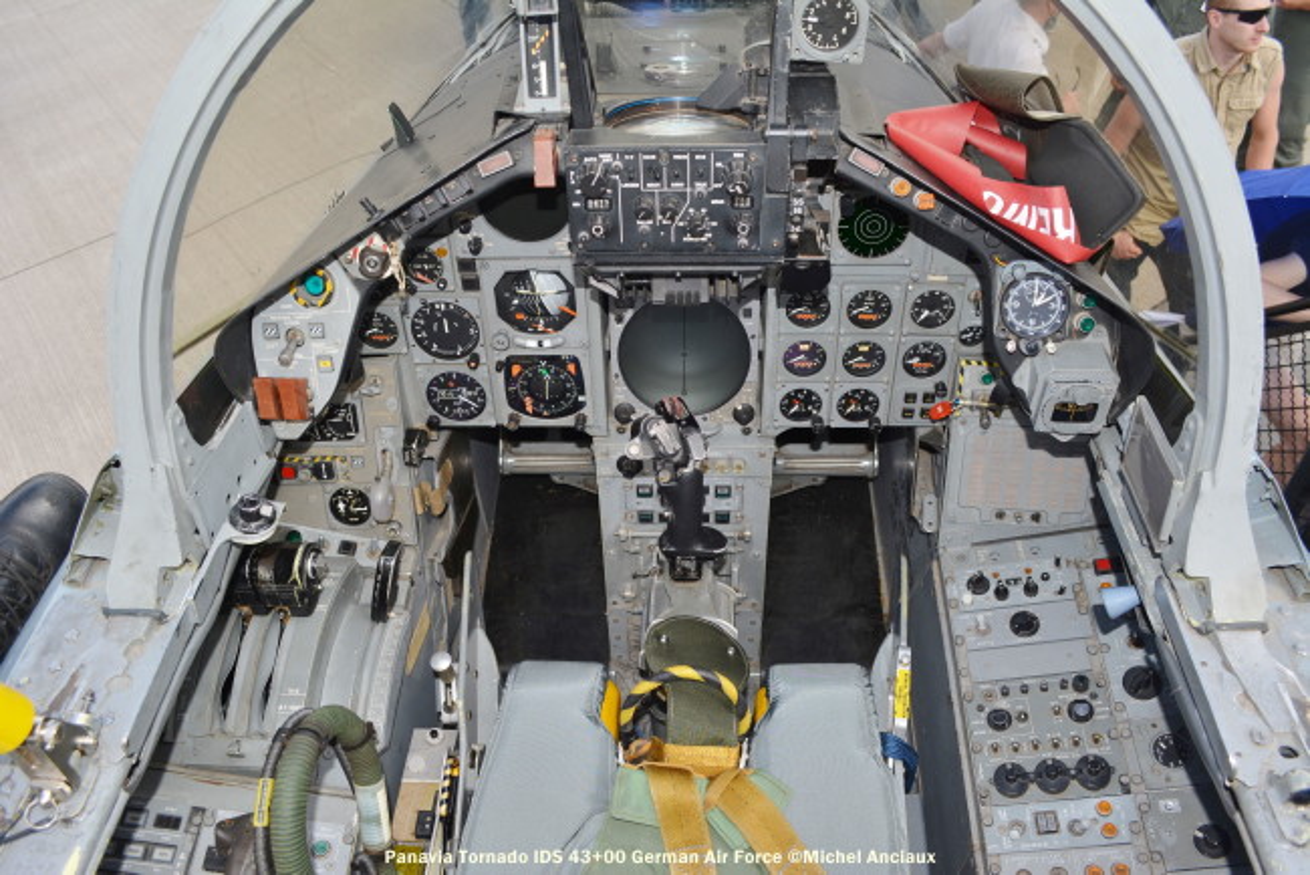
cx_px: 655
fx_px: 983
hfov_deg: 67.4
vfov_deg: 48.0
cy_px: 438
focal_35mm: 27
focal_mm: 18
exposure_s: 1/200
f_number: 5.6
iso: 100
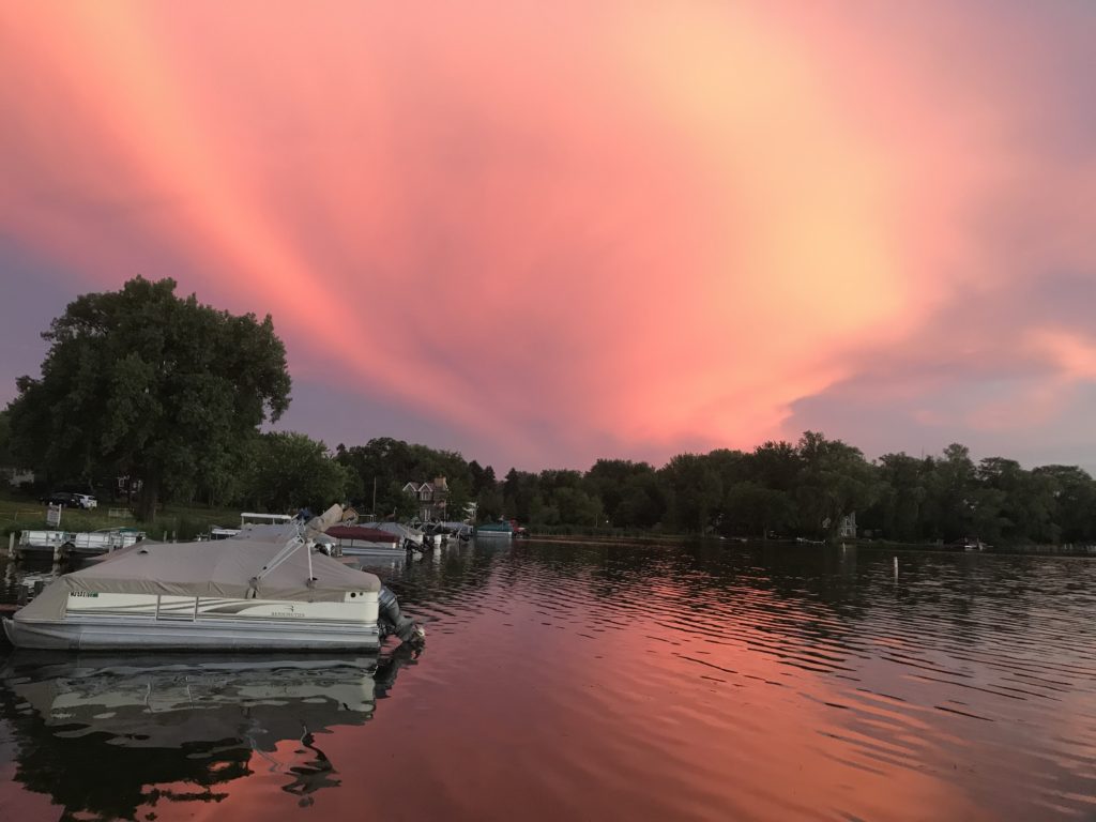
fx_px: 887
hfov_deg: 63.4
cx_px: 548
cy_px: 411
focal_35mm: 28
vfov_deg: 49.7
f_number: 1.8
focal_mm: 3.99
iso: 40
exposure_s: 1/30
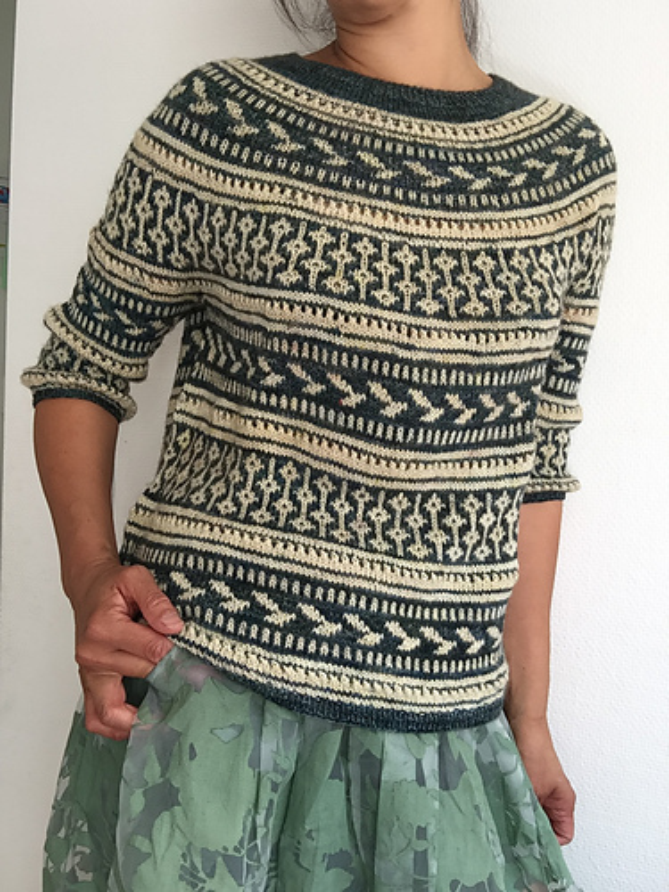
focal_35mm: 31
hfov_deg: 45.4
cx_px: 334
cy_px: 446
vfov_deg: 58.4
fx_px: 799
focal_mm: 2.65
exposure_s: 1/100
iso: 32
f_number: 2.2
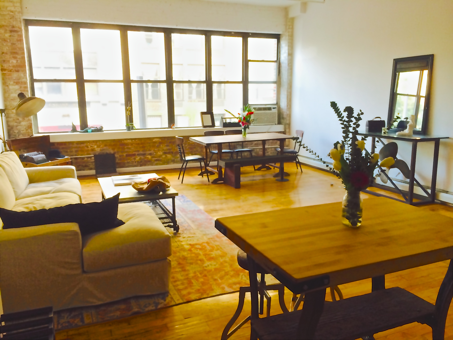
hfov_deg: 60.0
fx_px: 393
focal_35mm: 30
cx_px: 226
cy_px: 170
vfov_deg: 46.8
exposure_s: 1/30
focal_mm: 4.12
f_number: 2.2
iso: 100
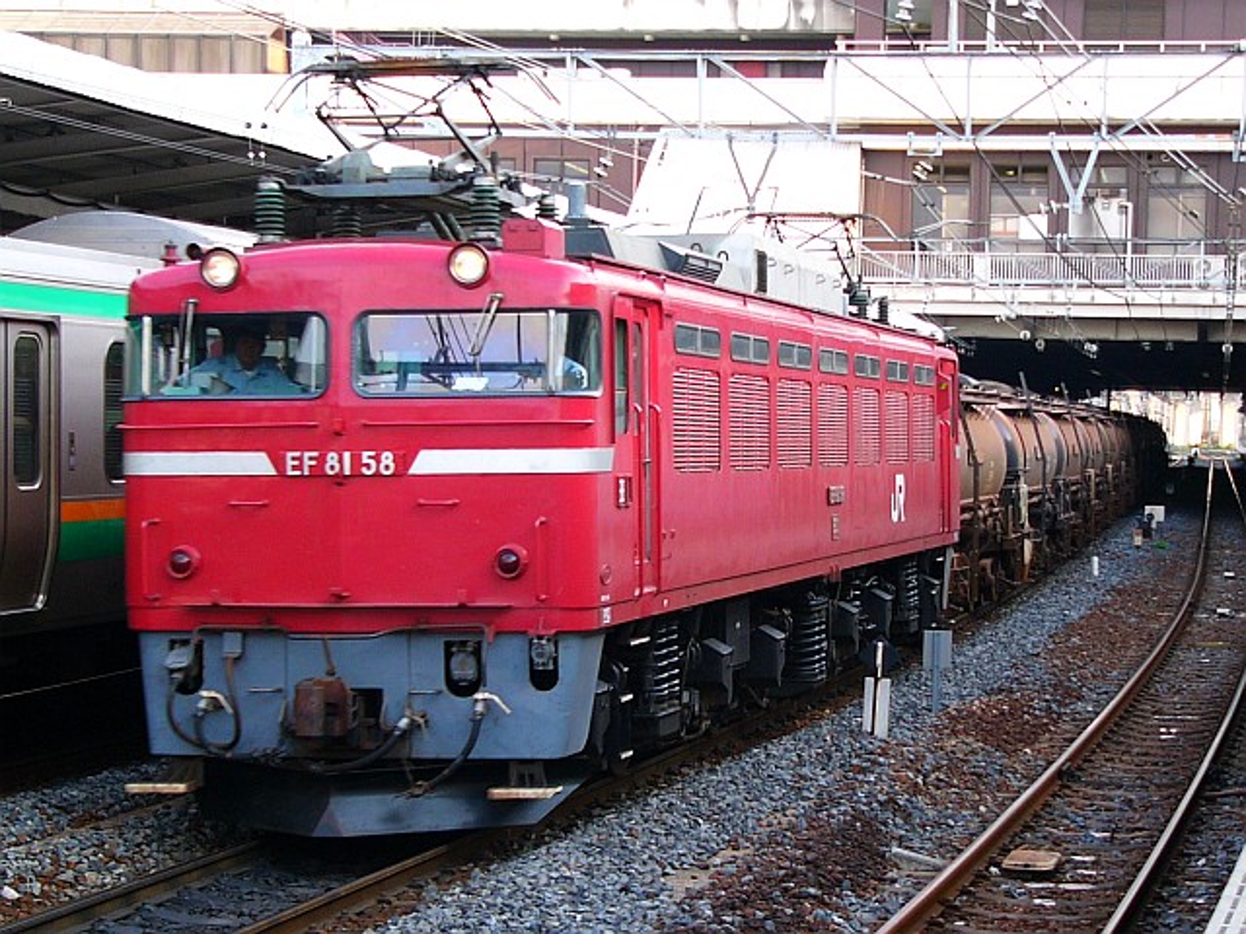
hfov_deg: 31.2
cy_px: 467
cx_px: 623
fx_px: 2232
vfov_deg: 23.7
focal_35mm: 62
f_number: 2.8
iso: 50
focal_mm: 10.3
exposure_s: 1/80
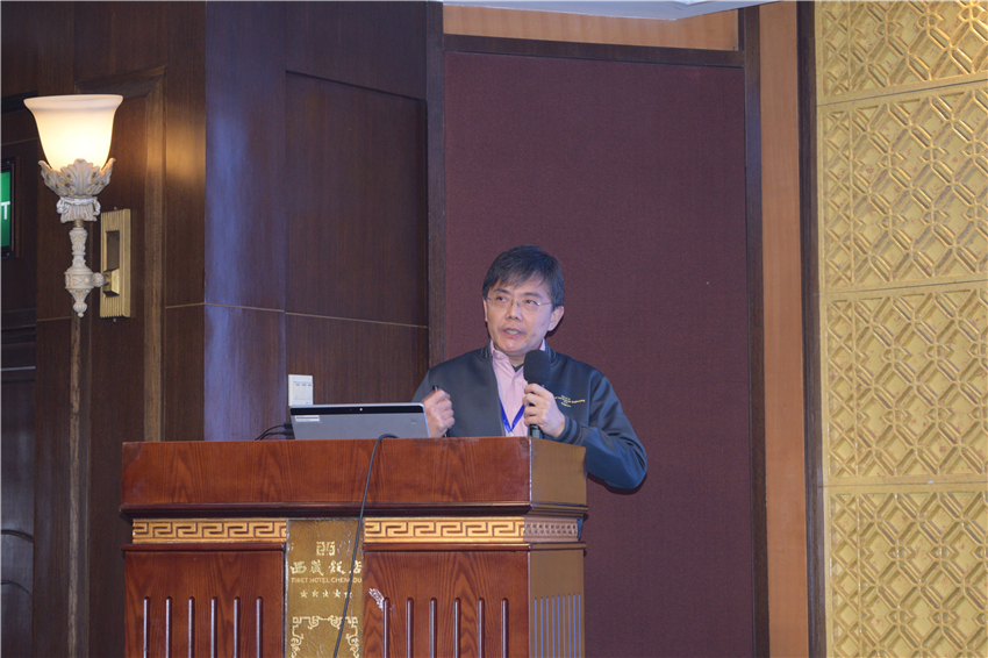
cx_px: 494
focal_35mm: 82
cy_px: 329
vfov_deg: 16.5
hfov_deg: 24.6
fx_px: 2263
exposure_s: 1/30
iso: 800
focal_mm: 55
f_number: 5.6
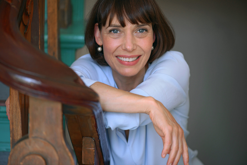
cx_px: 124
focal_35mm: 105
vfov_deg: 13.1
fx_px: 721
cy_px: 82
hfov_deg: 19.4
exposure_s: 1/320
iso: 500
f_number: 3.5
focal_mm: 105
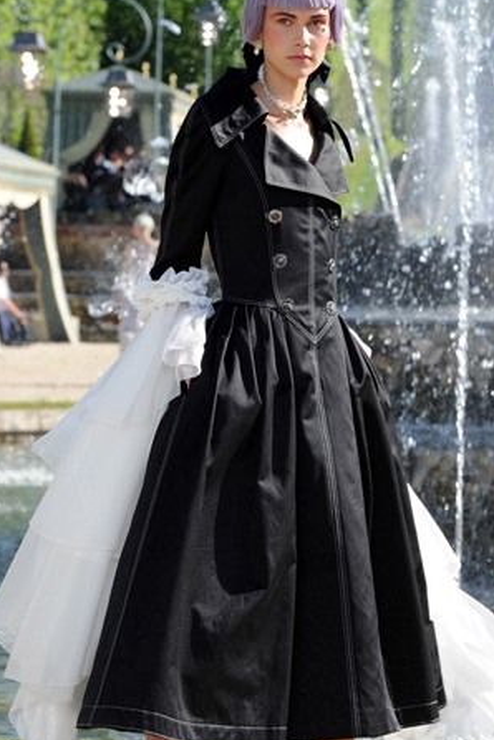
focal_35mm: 146
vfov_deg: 14.1
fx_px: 3005
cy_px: 404
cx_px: 265
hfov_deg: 9.4
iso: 320
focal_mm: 102
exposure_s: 1/400
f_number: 8
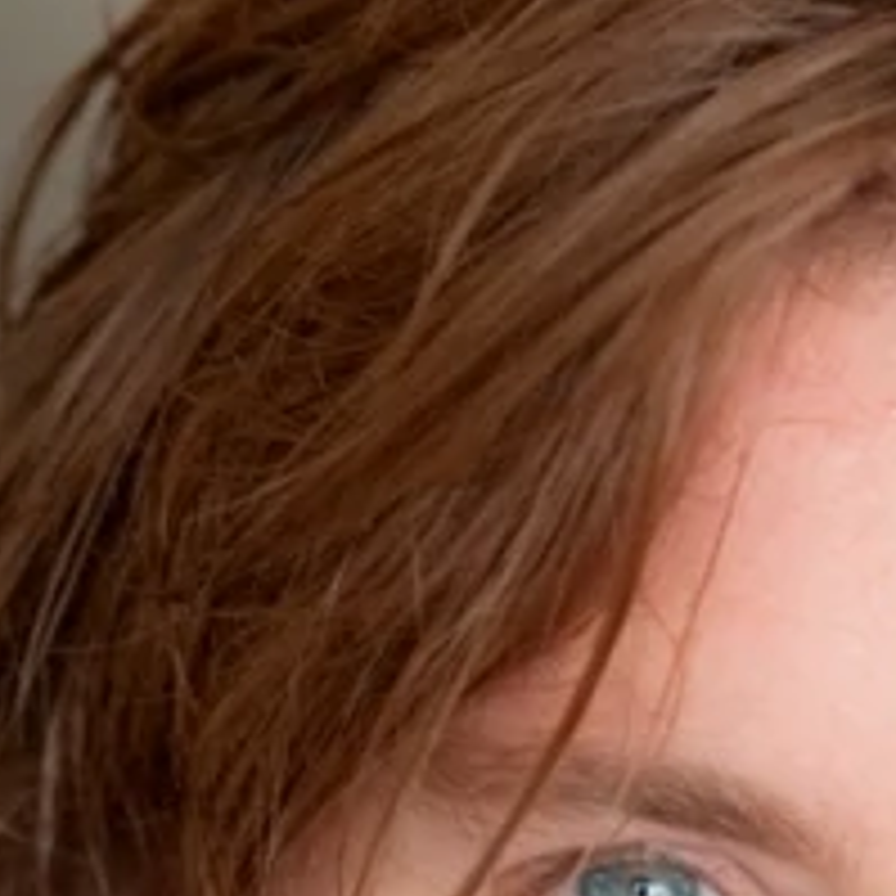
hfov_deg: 4.6
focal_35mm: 381
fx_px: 11157
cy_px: 982
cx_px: 691
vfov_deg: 4.6
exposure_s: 1/125
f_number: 4.5
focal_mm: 105
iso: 800
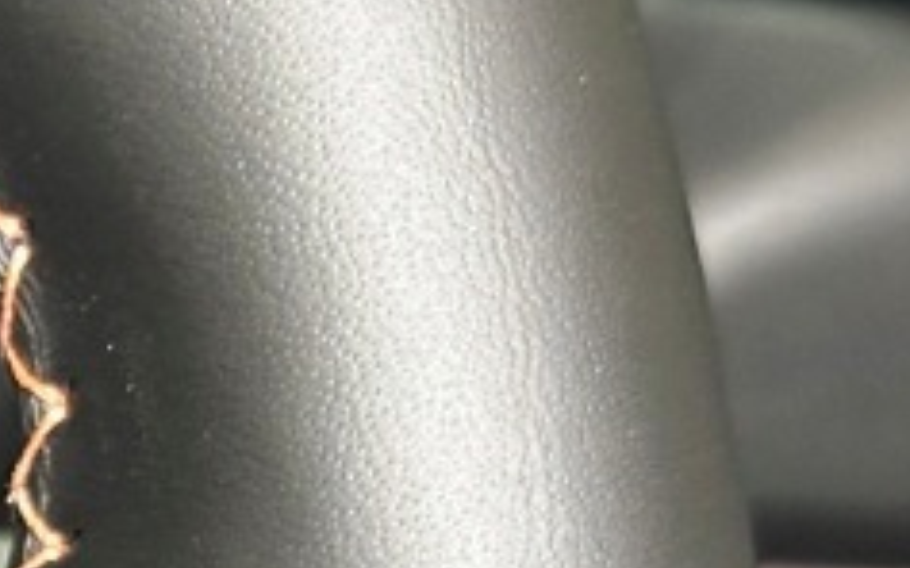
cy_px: 1339
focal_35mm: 220
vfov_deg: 5.7
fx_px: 5455
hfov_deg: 9.1
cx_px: -764
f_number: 1.78
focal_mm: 6.86
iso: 500
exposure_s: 1/40
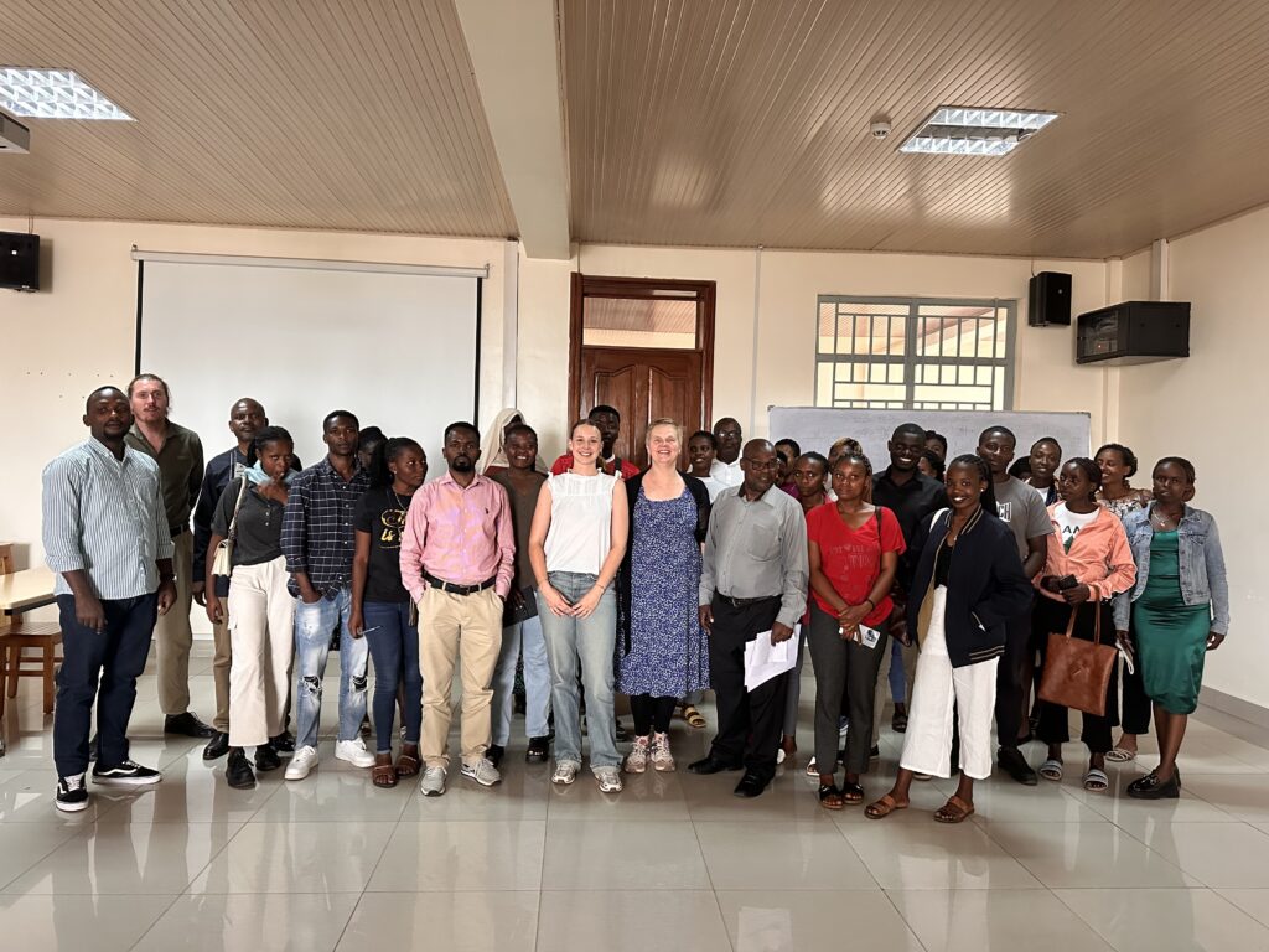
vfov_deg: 56.8
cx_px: 634
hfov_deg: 71.6
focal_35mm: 24
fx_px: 880
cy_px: 476
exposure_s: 1/50
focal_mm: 6.86
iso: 640
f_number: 1.78
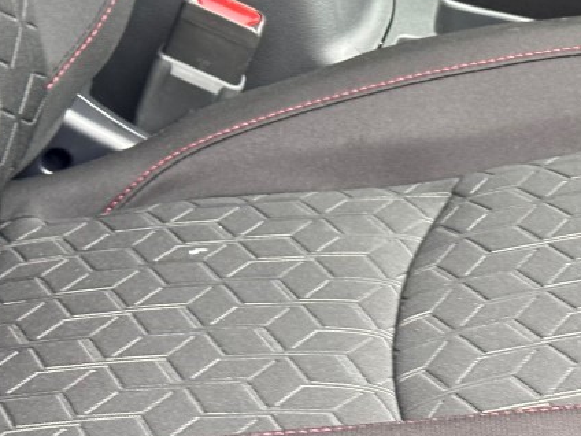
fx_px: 1947
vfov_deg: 12.7
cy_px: 314
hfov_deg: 16.8
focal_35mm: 116
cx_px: 510
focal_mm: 6.86
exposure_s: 1/47
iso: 250
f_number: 1.78
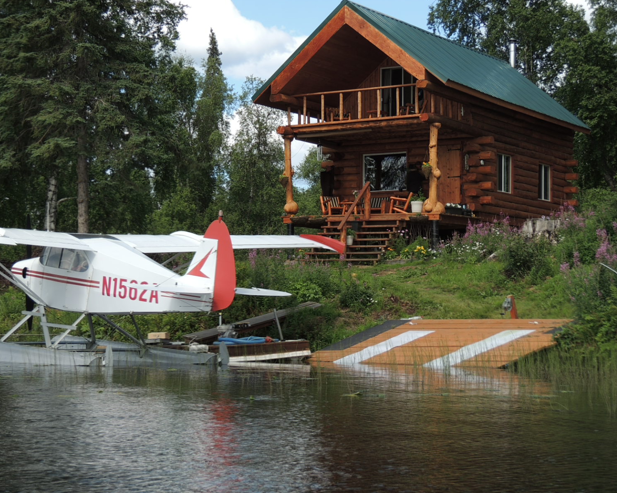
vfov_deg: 19.4
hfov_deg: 24.1
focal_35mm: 79
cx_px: 285
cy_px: 244
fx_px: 1442
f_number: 3.9
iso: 100
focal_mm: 13.3
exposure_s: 1/500
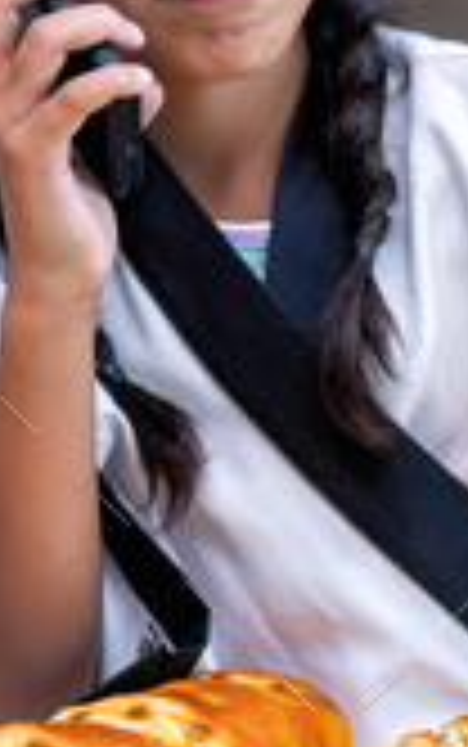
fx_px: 2587
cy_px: 268
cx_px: 315
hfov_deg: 10.3
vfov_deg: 16.4
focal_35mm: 127
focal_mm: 35
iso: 320
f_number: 1.4
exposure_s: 1/500
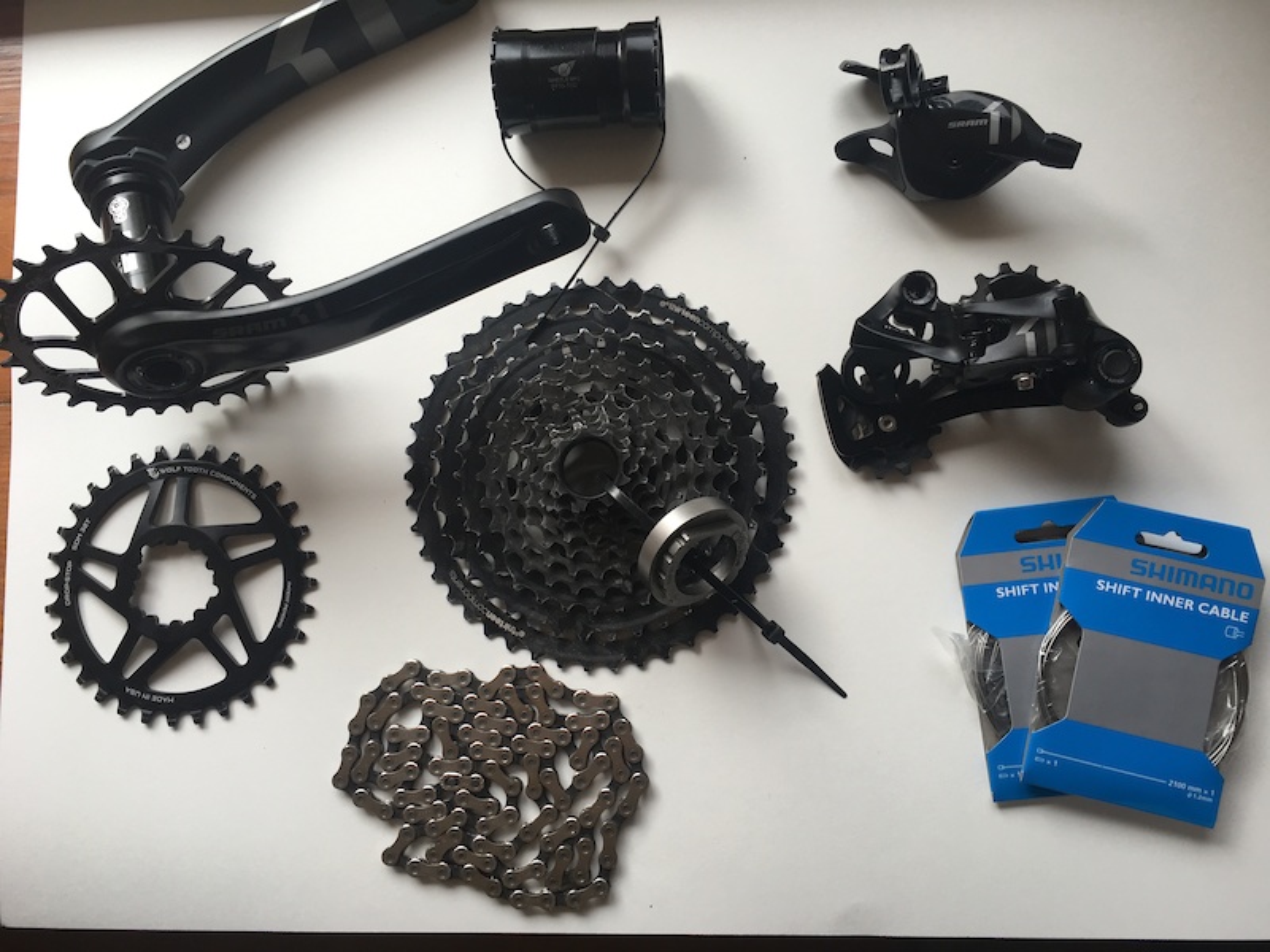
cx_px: 635
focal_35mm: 29
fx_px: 1064
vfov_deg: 48.2
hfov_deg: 61.7
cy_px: 476
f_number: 2.2
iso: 40
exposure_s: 1/120
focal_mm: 4.15
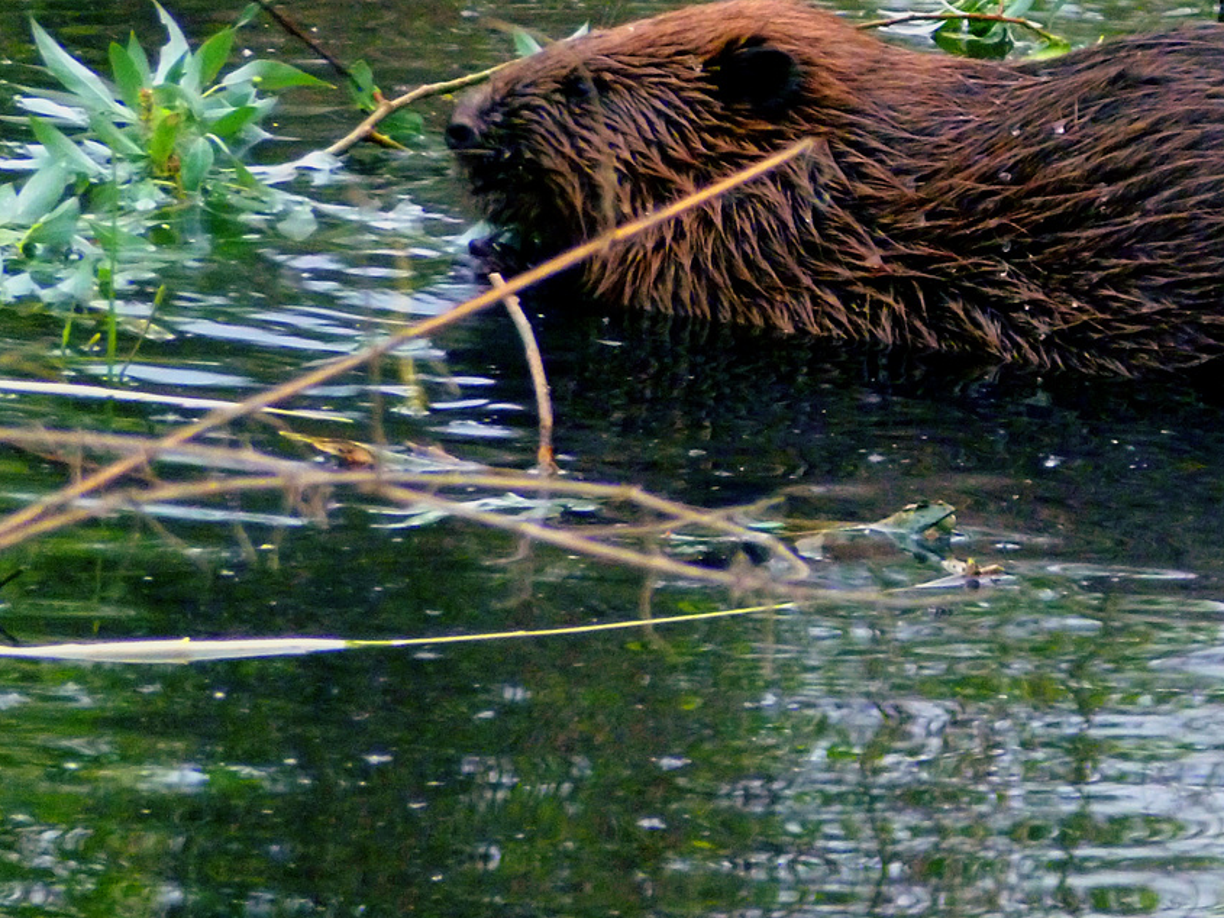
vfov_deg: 1.8
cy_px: 243
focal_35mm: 818
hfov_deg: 2.4
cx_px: 959
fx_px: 28928
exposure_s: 1/50
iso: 400
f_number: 5.9
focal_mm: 68.8
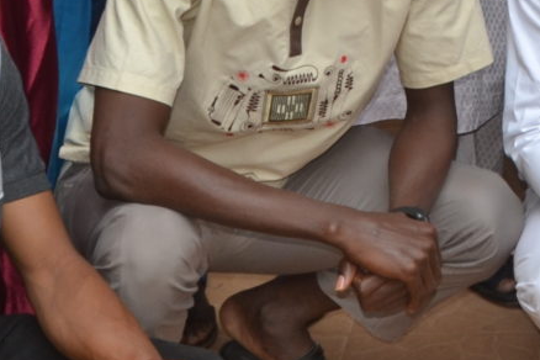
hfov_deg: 14.4
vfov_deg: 9.9
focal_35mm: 133
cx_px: 785
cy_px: -213
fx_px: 2000
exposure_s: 1/125
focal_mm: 19
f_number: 6.3
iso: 200
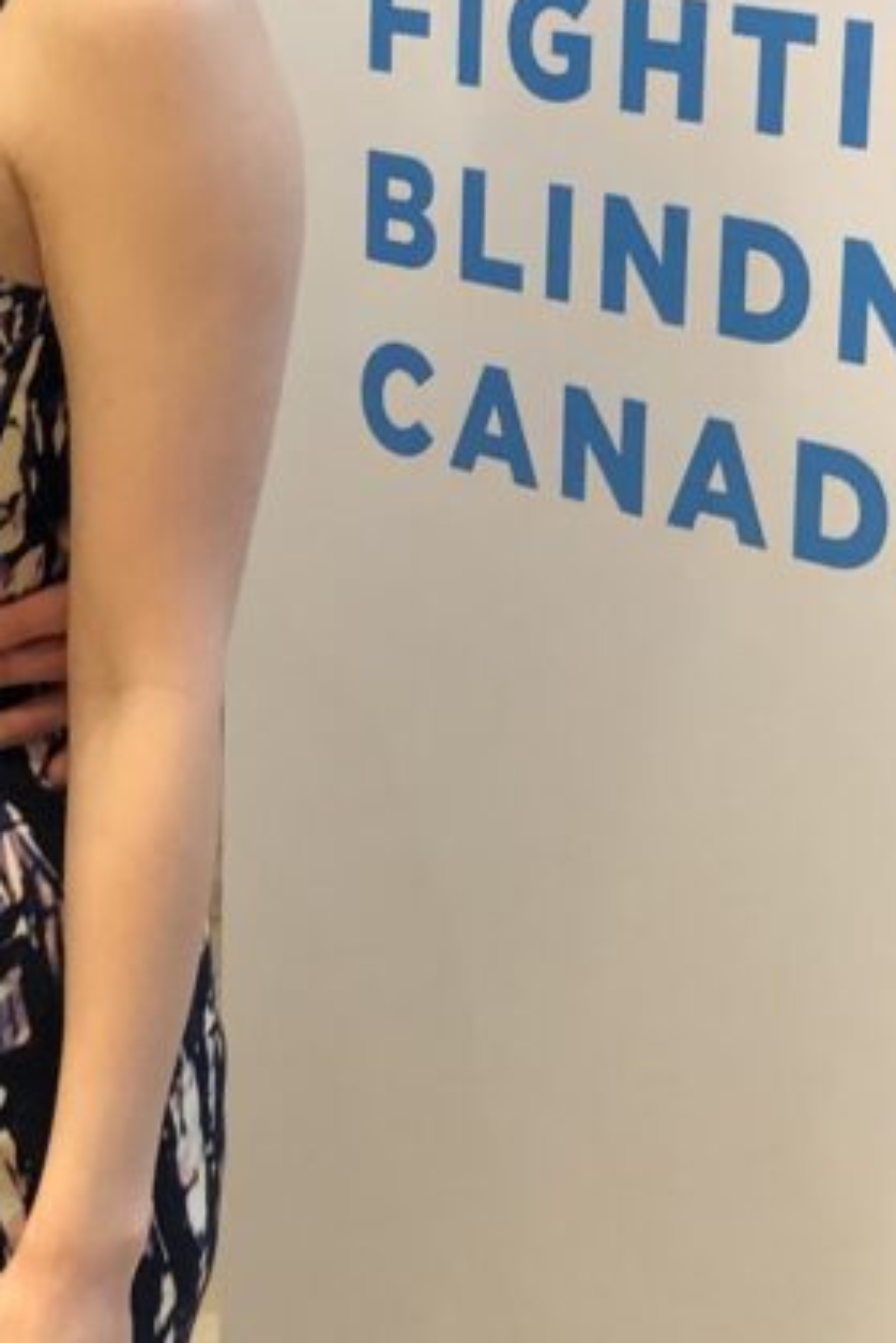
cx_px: 51
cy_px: 553
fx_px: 3991
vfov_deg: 19.1
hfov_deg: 12.7
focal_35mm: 107
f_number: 1.8
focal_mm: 3.99
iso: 50
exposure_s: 1/15
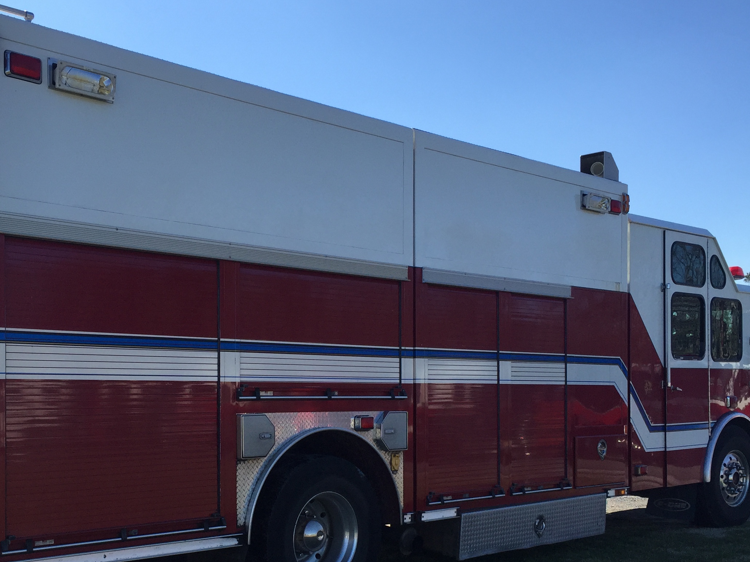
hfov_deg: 40.9
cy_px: 404
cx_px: 280
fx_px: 997
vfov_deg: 31.1
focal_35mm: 46
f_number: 2.2
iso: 32
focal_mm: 4.15
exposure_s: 1/1364
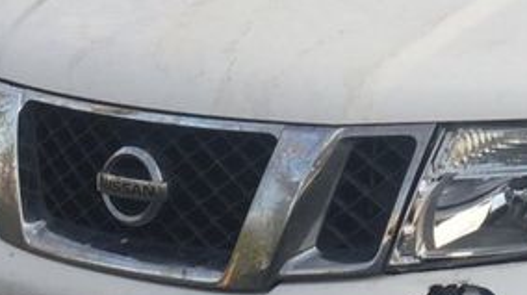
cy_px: -93
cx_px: 514
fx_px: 1159
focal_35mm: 83
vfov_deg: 13.9
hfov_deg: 24.6
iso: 32
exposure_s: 1/216
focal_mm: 4.15
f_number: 2.2
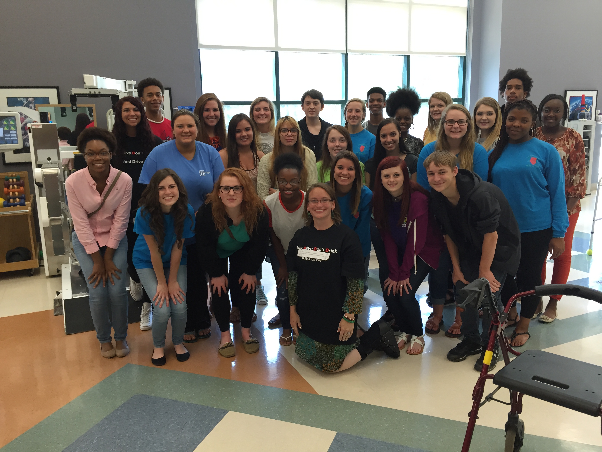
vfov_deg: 48.2
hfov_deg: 61.7
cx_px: 301
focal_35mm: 29
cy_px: 226
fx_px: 504
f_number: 2.2
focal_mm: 4.15
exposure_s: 1/30
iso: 32
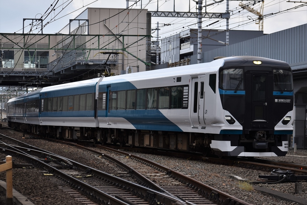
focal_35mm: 105
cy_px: 102
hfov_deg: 19.5
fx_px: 895
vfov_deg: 13.0
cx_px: 154
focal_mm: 70
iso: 100
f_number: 4.5
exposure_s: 1/800
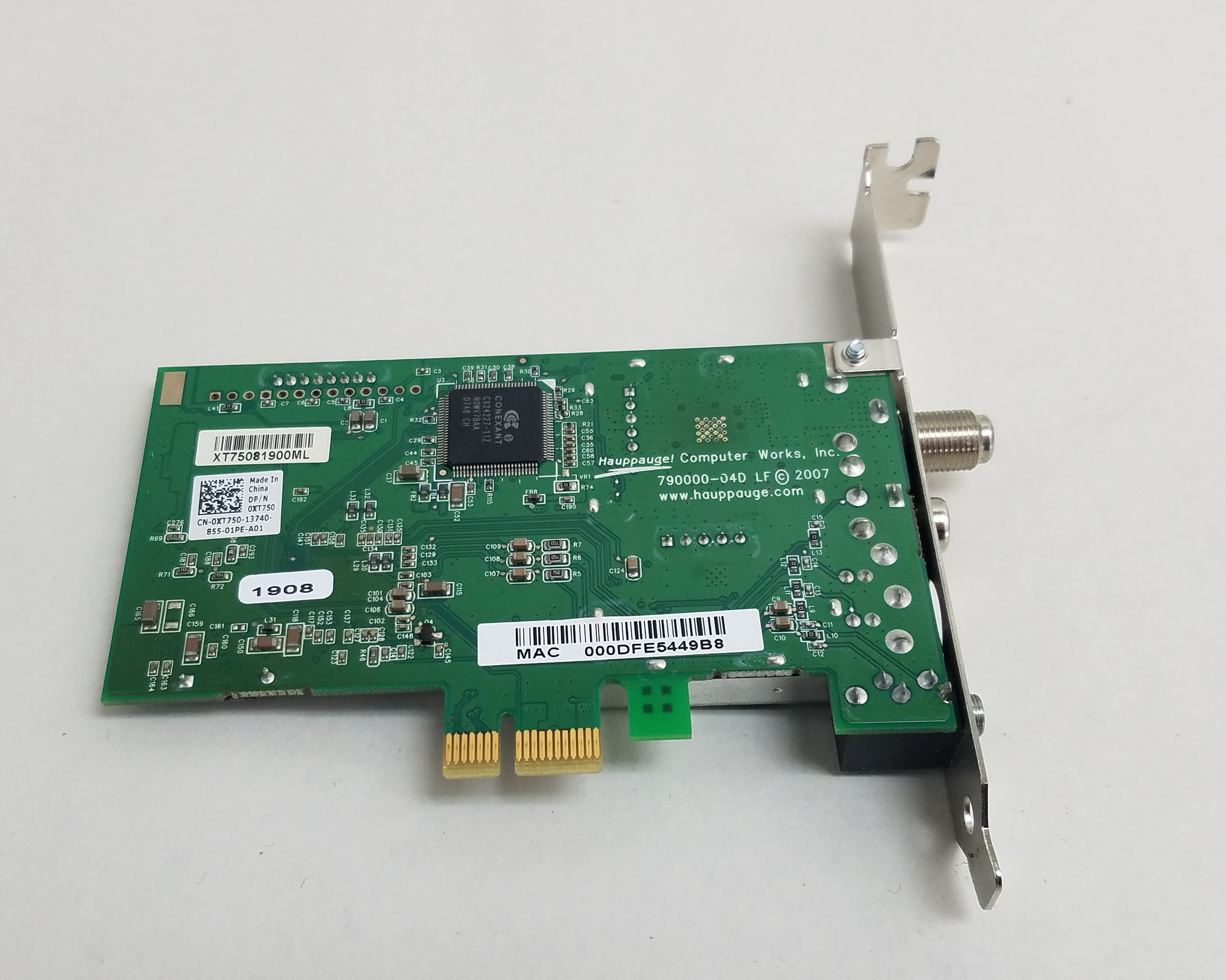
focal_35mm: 28
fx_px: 1016
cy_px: 501
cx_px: 575
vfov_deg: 51.5
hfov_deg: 62.2
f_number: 1.7
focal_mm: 4.2
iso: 80
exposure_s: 1/120
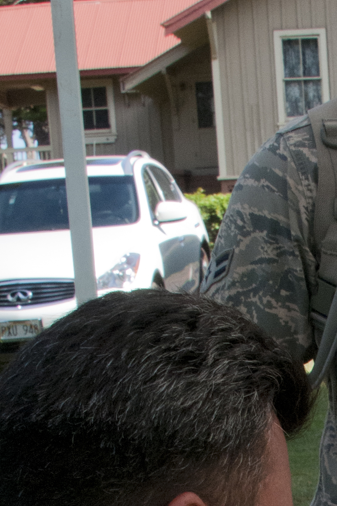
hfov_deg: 8.9
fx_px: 2077
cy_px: 725
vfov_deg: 13.2
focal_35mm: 148
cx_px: 569
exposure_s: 1/200
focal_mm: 28
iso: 800
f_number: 14
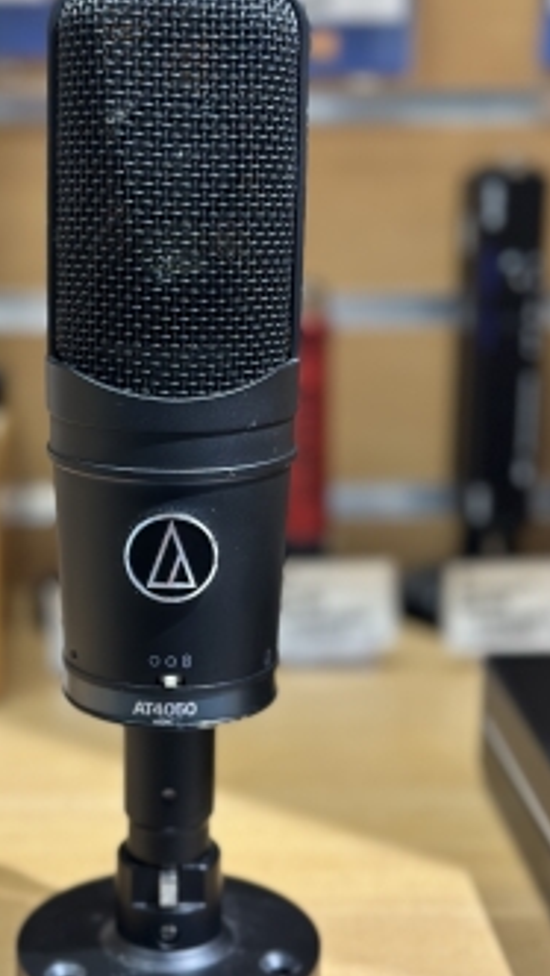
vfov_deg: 33.3
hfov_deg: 19.1
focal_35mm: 63
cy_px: 512
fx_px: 1632
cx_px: 179
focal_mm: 6.86
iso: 160
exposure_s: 1/60
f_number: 1.78
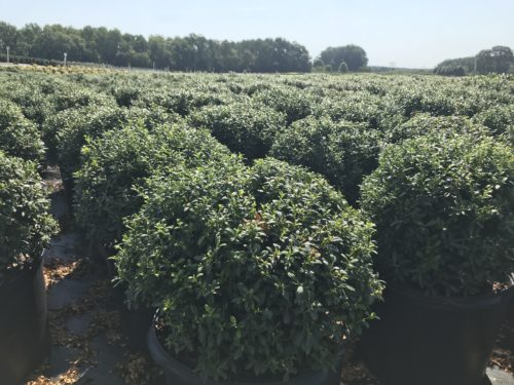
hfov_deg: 63.4
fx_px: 416
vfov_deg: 49.7
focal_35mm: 28
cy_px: 192
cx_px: 257
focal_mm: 3.99
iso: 20
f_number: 1.8
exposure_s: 1/1277
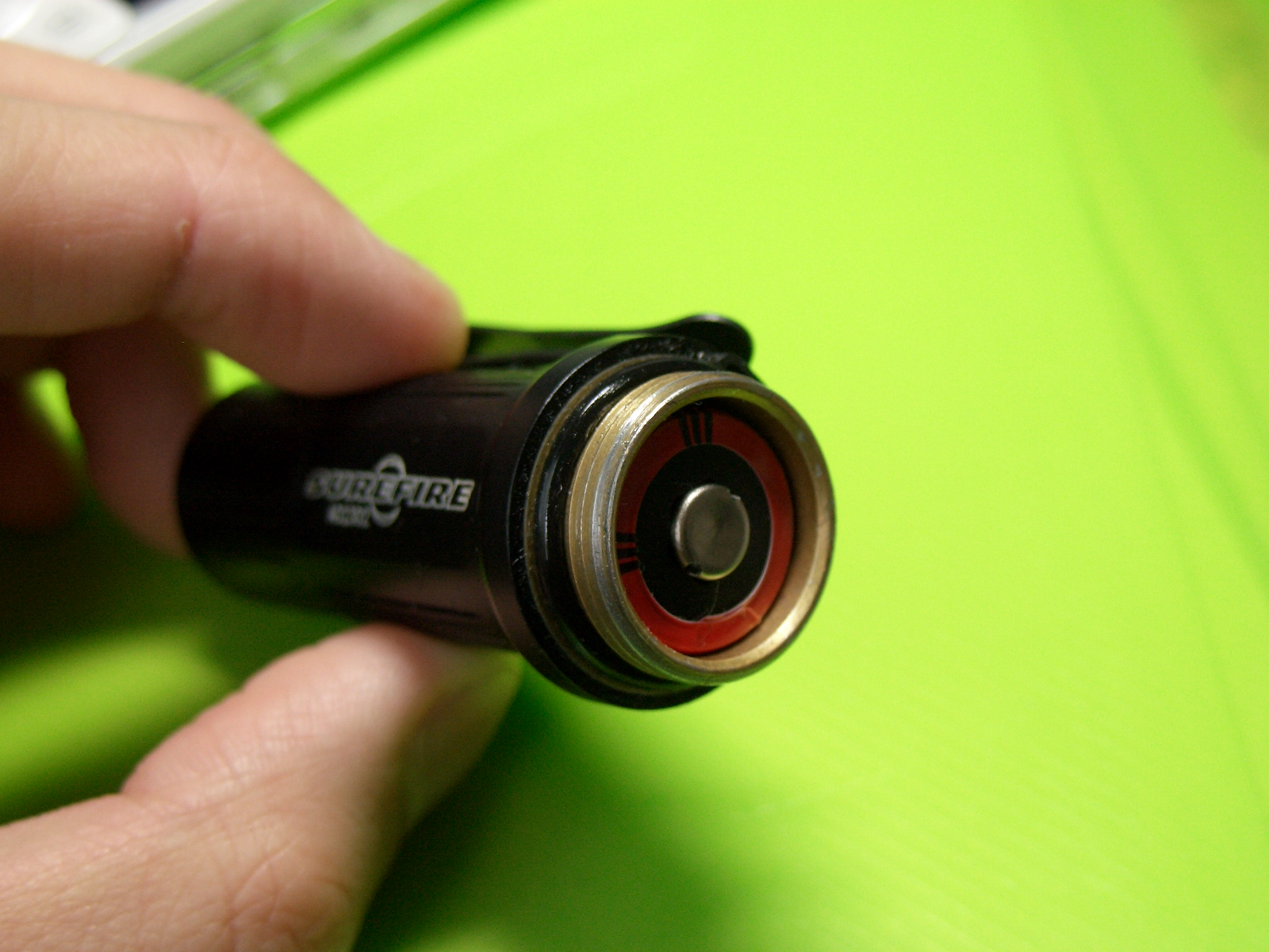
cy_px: 476
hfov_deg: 36.2
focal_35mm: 53
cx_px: 634
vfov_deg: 27.5
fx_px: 1943
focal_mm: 11.3
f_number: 3.2
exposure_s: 1/80
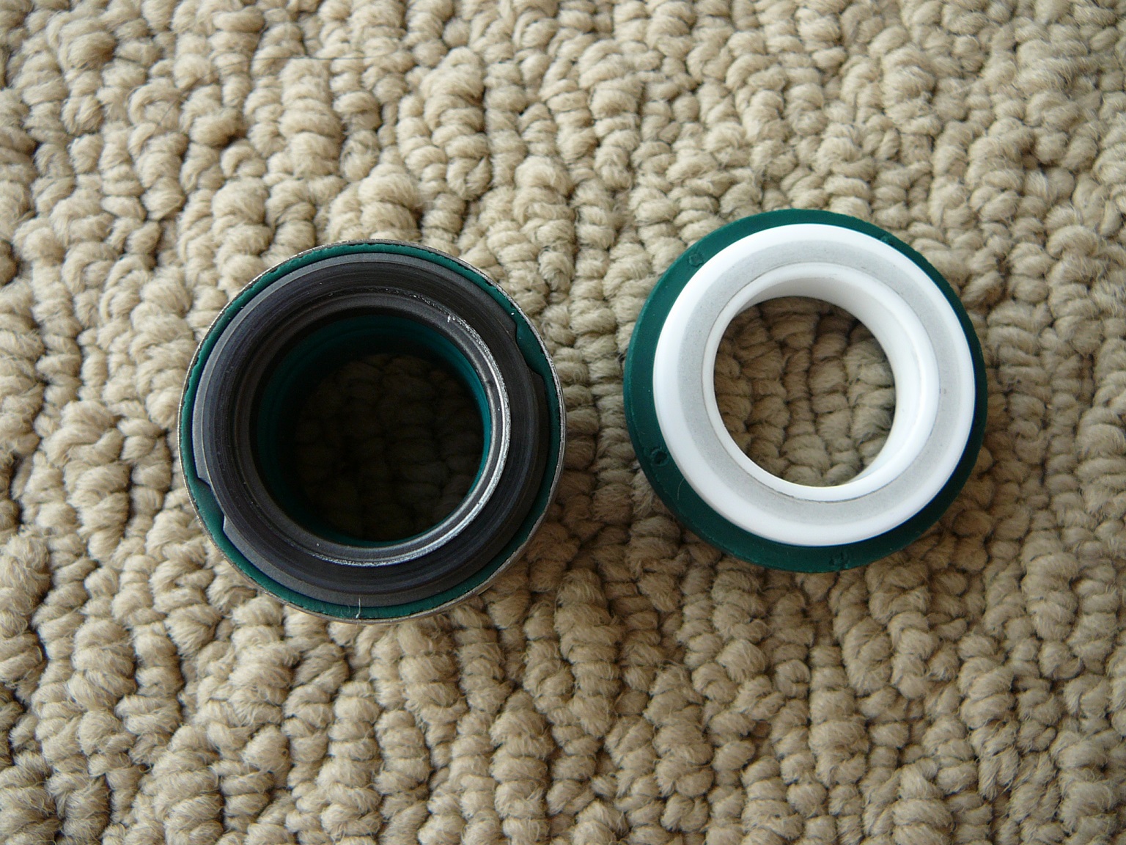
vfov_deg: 40.7
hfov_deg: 52.6
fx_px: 1138
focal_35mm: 35
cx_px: 563
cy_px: 422
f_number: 2.8
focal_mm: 5.2
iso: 80
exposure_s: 1/125
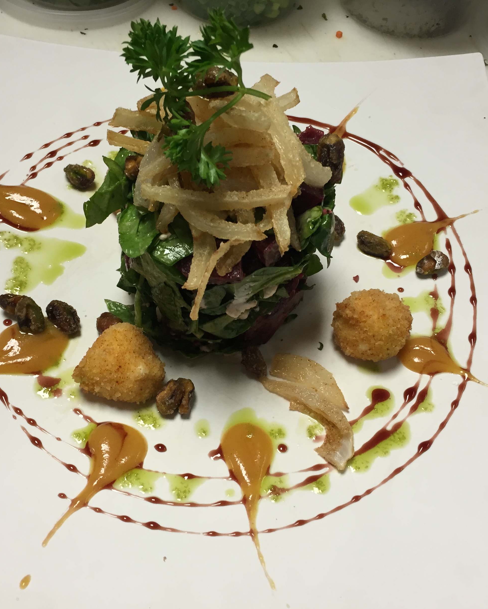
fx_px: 686
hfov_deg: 39.1
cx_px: 223
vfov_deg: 47.9
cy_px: 305
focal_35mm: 38
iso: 64
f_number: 2.2
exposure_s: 1/30
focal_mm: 4.15
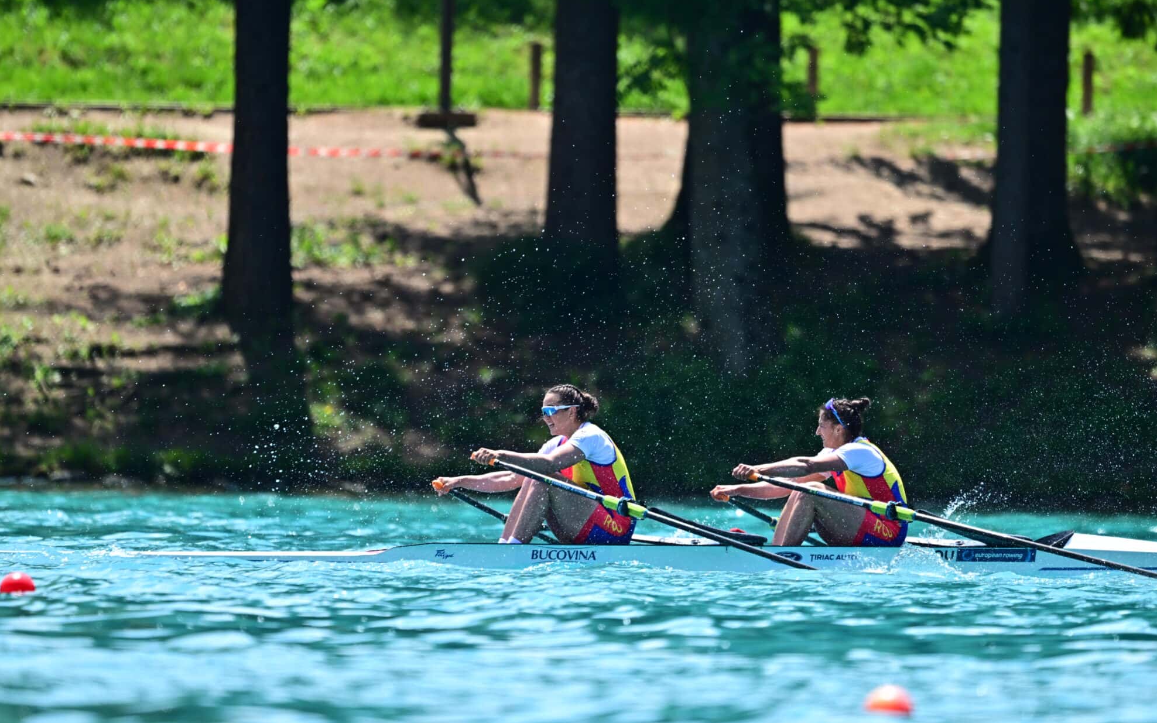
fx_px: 25762
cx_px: 579
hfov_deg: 2.6
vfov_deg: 1.6
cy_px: 381
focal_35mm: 817
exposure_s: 1/1600
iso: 800
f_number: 6.3
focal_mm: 800
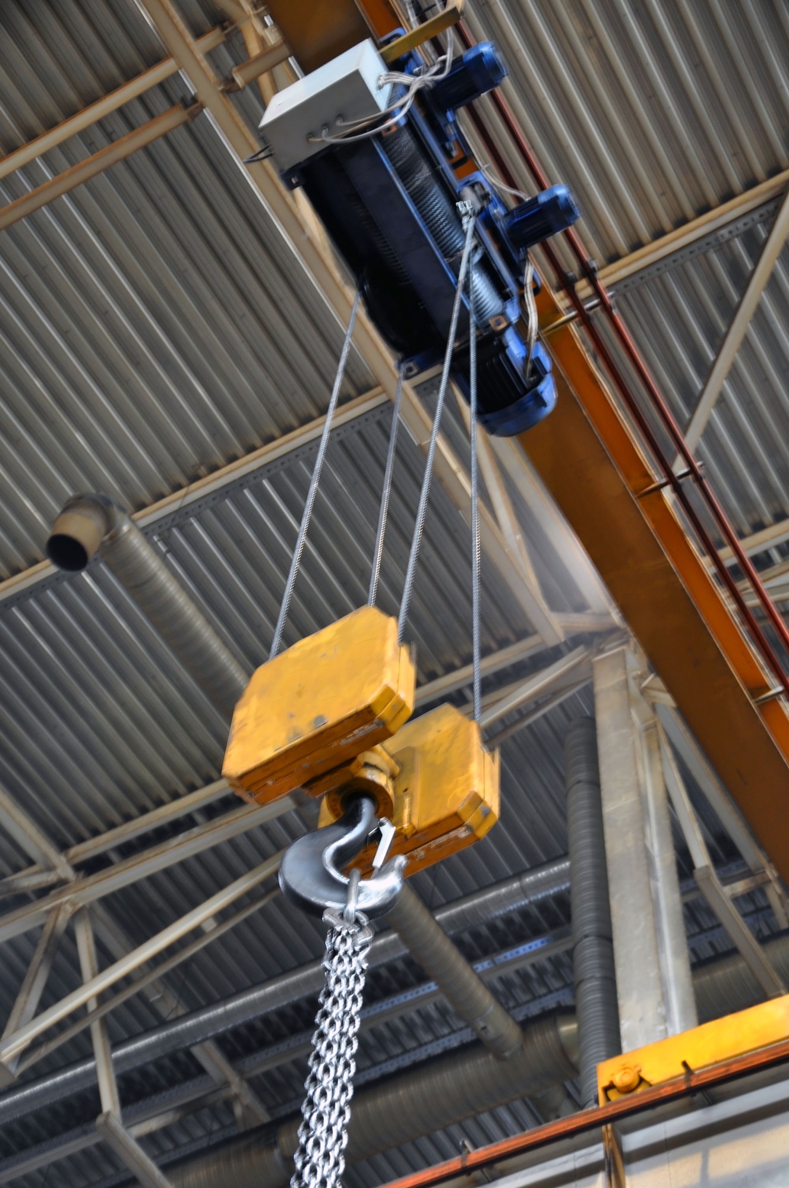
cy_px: 594
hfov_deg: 25.7
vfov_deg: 37.9
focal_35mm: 52
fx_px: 1730
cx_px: 394
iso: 400
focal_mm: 35
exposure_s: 1/10
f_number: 5
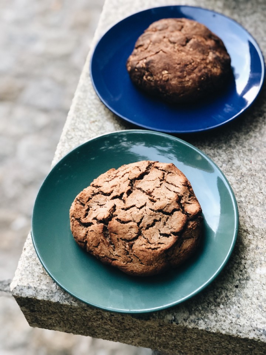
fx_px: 584
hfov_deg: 25.7
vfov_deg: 33.8
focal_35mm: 57
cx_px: 133
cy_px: 178
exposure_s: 1/30
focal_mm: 6.6
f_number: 2.8
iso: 200
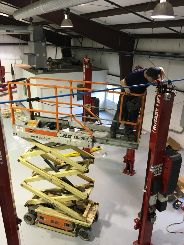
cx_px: 92
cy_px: 122
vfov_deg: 61.7
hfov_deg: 48.2
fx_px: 206
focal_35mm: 29
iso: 100
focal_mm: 4.15
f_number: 2.2
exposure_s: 1/30
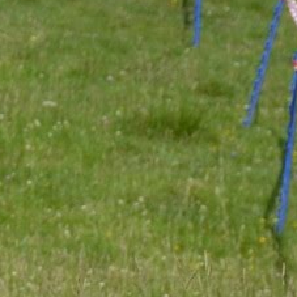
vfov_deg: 3.7
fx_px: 4543
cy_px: -110
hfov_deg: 3.6
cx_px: -712
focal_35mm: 468
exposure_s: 1/1600
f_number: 6.3
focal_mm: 52
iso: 400
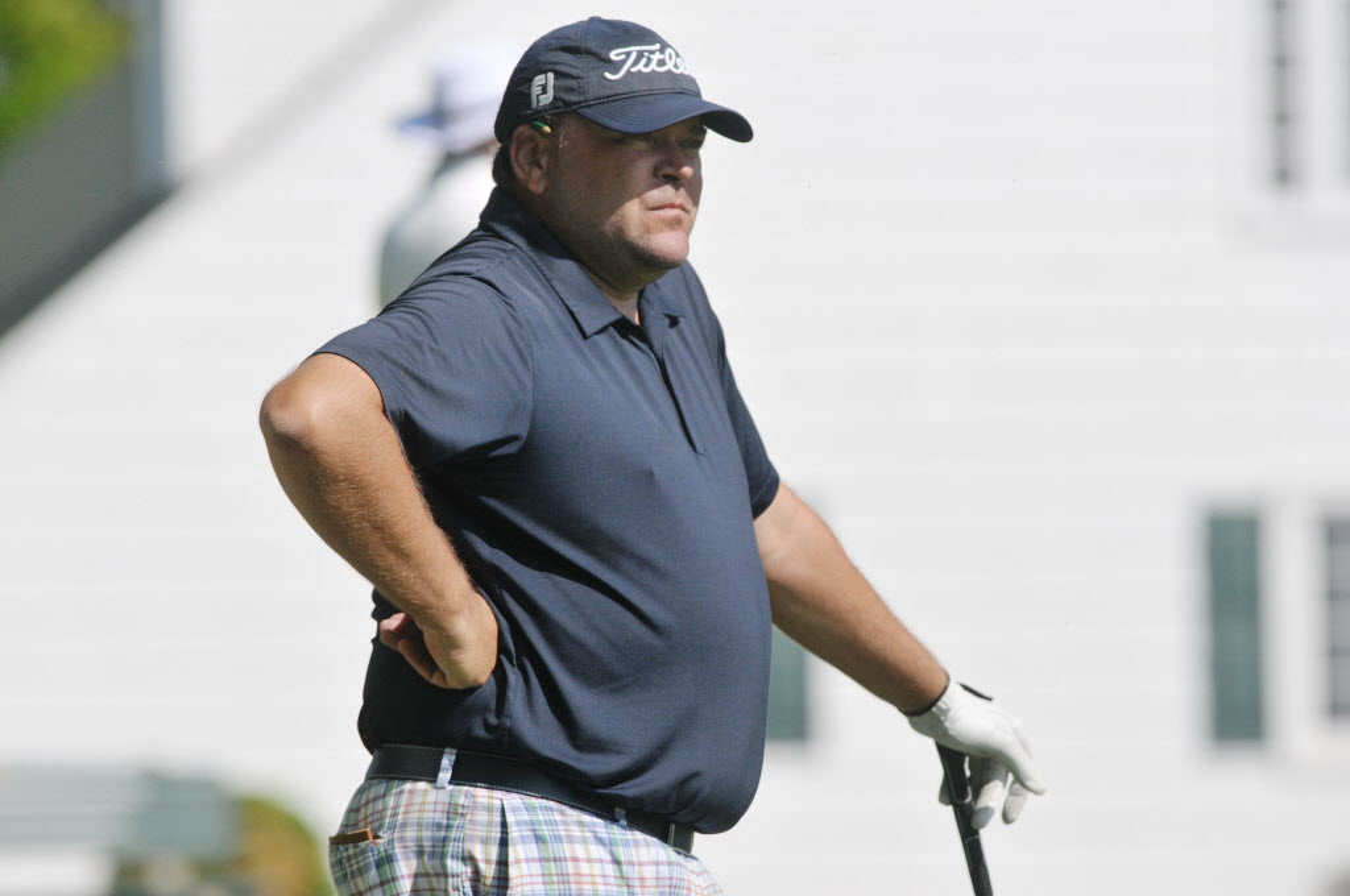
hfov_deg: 4.6
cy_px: 448
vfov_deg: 3.0
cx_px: 675
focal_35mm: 450
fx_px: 16853
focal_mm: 300
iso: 400
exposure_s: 1/3200
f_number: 5.6
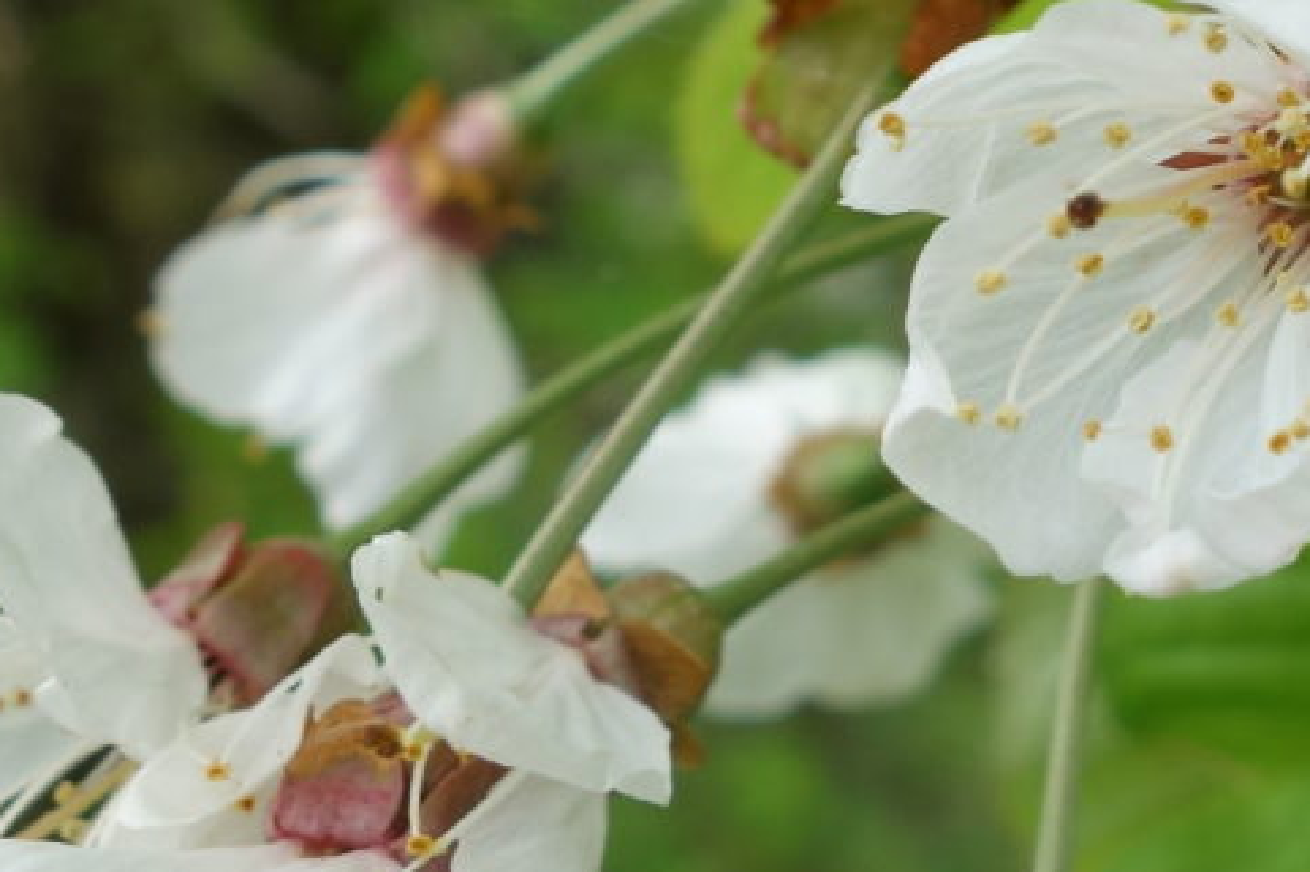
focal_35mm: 119
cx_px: 1364
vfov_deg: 11.4
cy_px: 50
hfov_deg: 16.8
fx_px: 4329
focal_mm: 10.4
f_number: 5
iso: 125
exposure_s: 1/100
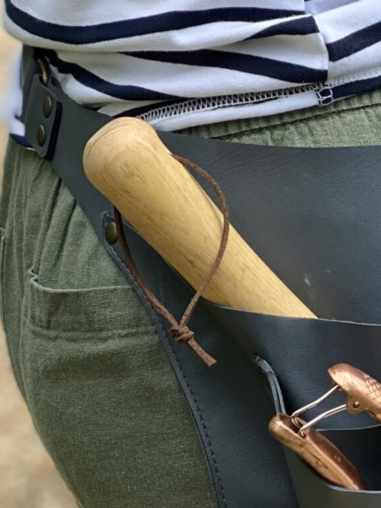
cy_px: 525
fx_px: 2567
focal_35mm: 175
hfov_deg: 8.4
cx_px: 504
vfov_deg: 11.2
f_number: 2
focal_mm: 6
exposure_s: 1/505
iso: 20
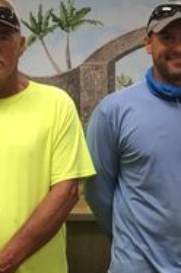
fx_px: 734
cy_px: 126
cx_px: 295
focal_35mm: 97
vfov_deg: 21.1
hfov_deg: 13.1
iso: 64
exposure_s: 1/30
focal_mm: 4.15
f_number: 2.2
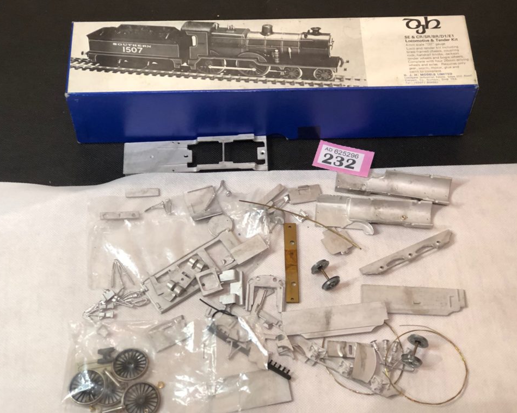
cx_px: 272
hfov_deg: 31.4
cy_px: 205
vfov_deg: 25.4
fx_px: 918
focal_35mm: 60
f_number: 2.8
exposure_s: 1/60
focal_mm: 6.6
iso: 250
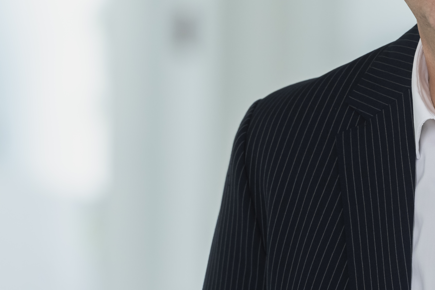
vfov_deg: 2.8
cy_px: 29
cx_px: 406
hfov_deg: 4.2
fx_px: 5956
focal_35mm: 493
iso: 800
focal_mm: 195
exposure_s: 1/125
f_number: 3.5
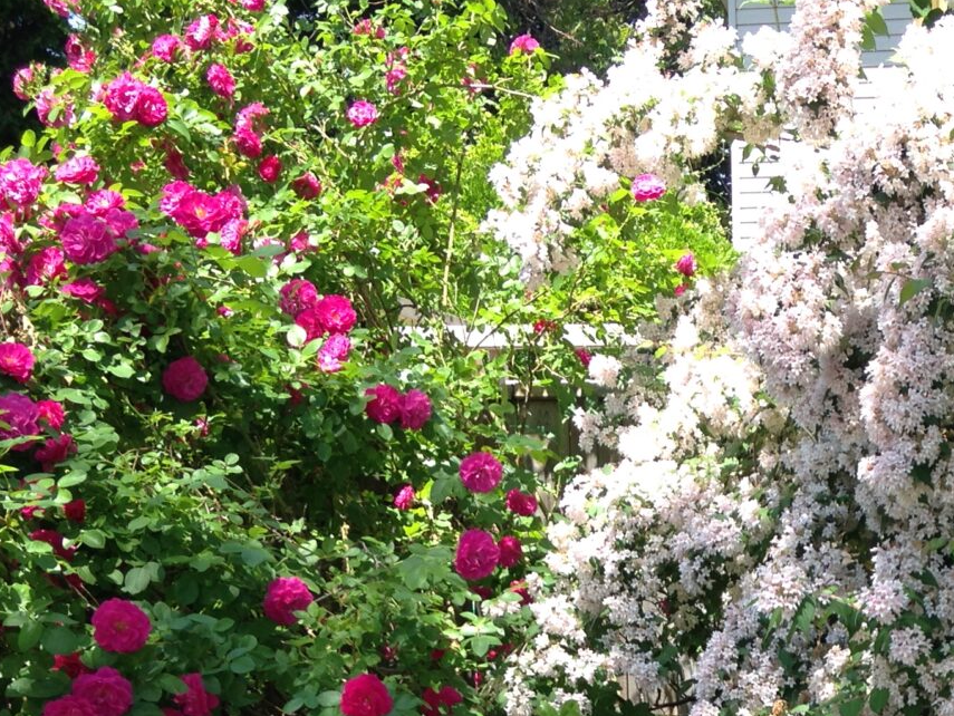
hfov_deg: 24.1
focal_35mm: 79
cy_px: 844
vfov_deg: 17.8
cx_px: 849
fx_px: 2178
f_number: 2.4
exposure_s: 1/326
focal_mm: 4.12
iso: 50
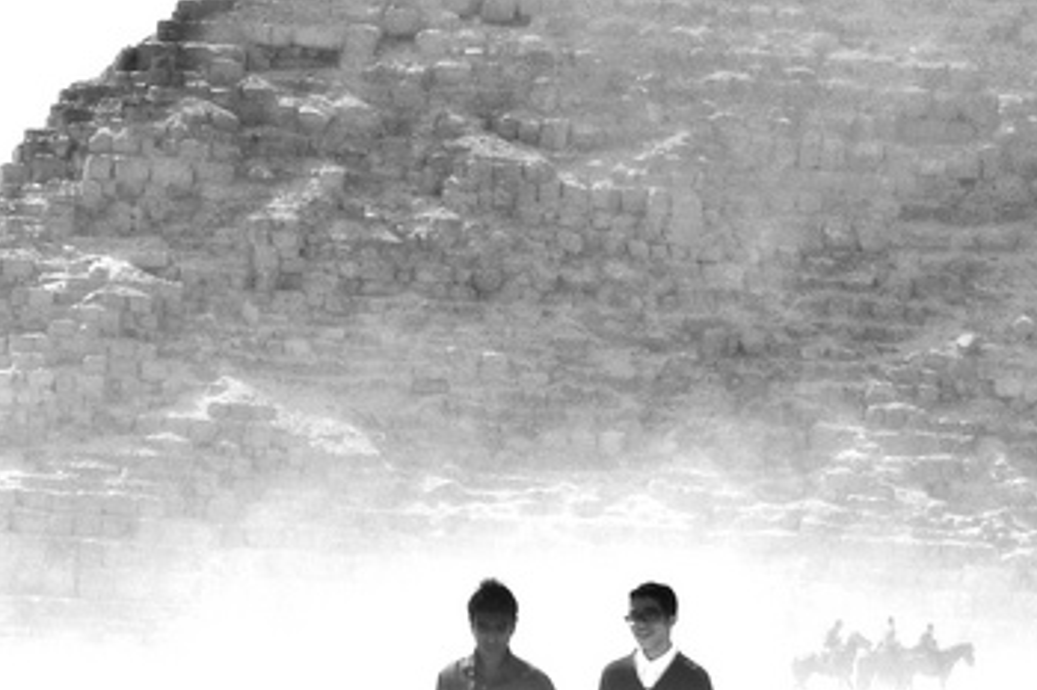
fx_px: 10019
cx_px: 1947
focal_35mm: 348
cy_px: -341
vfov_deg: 3.9
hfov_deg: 5.8
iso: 200
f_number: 11
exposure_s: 1/500
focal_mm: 50
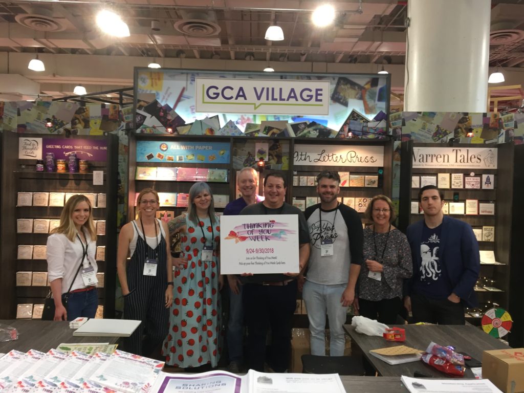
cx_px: 262
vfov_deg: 48.2
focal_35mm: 29
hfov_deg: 61.7
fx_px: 439
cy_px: 196
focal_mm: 4.15
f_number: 2.2
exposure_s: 1/33
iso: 125
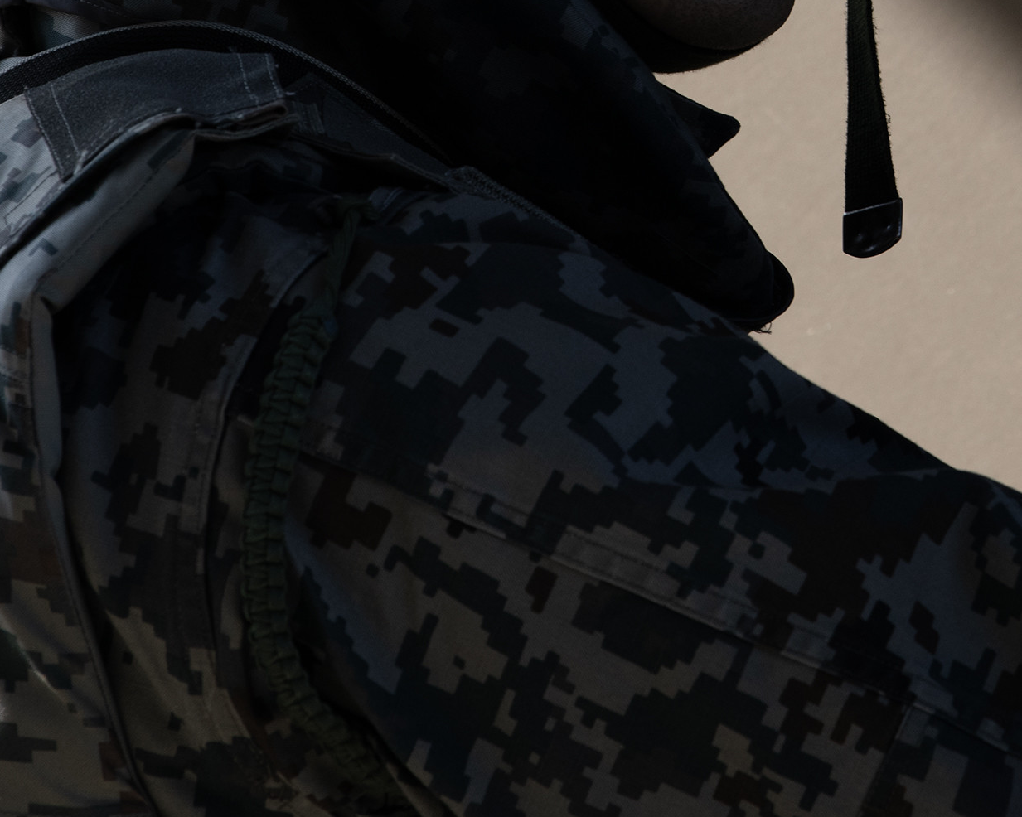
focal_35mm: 548
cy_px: -16
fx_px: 16573
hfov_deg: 3.5
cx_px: 1066
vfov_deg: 2.8
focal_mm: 200
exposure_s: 1/200
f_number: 7.1
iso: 160
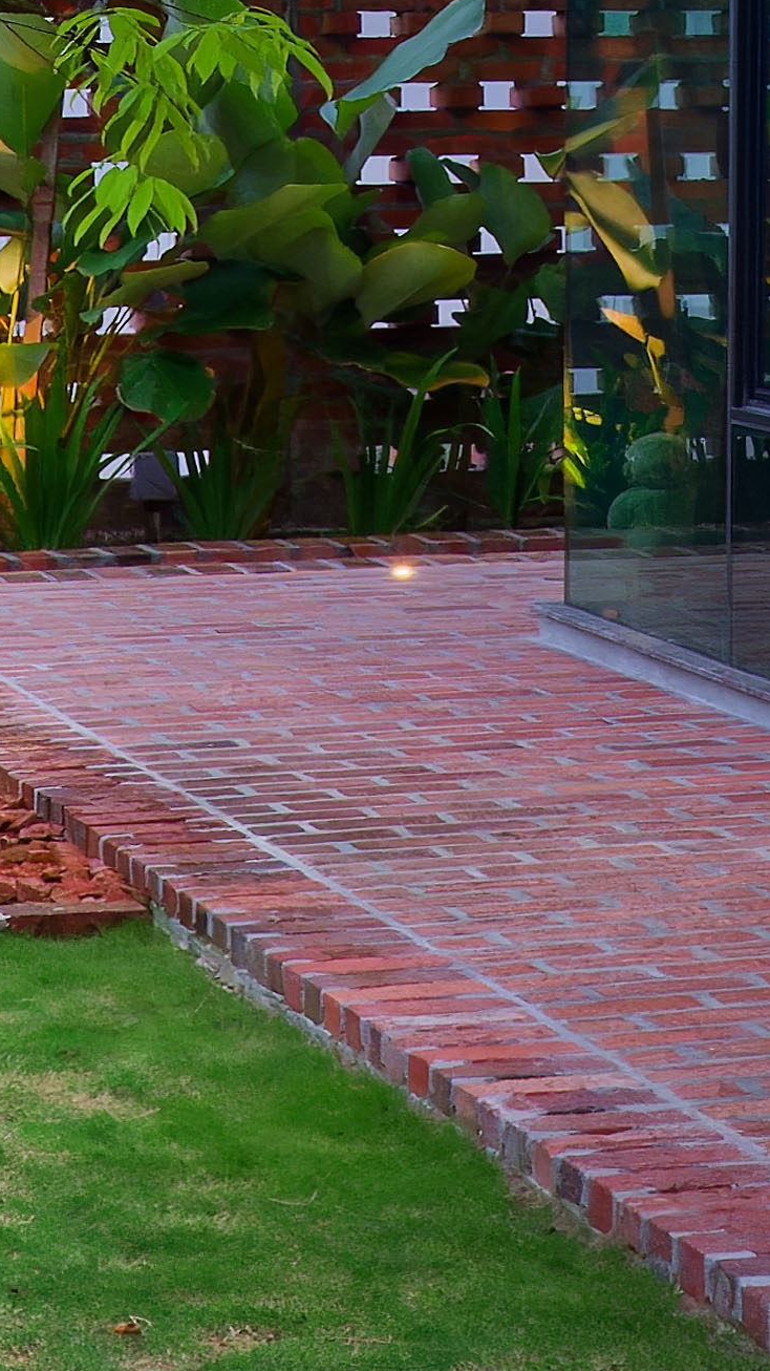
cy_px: -1956
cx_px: 683
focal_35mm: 124
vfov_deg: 13.0
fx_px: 4504
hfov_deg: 9.7
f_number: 10
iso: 1600
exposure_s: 1/20
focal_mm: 13.2
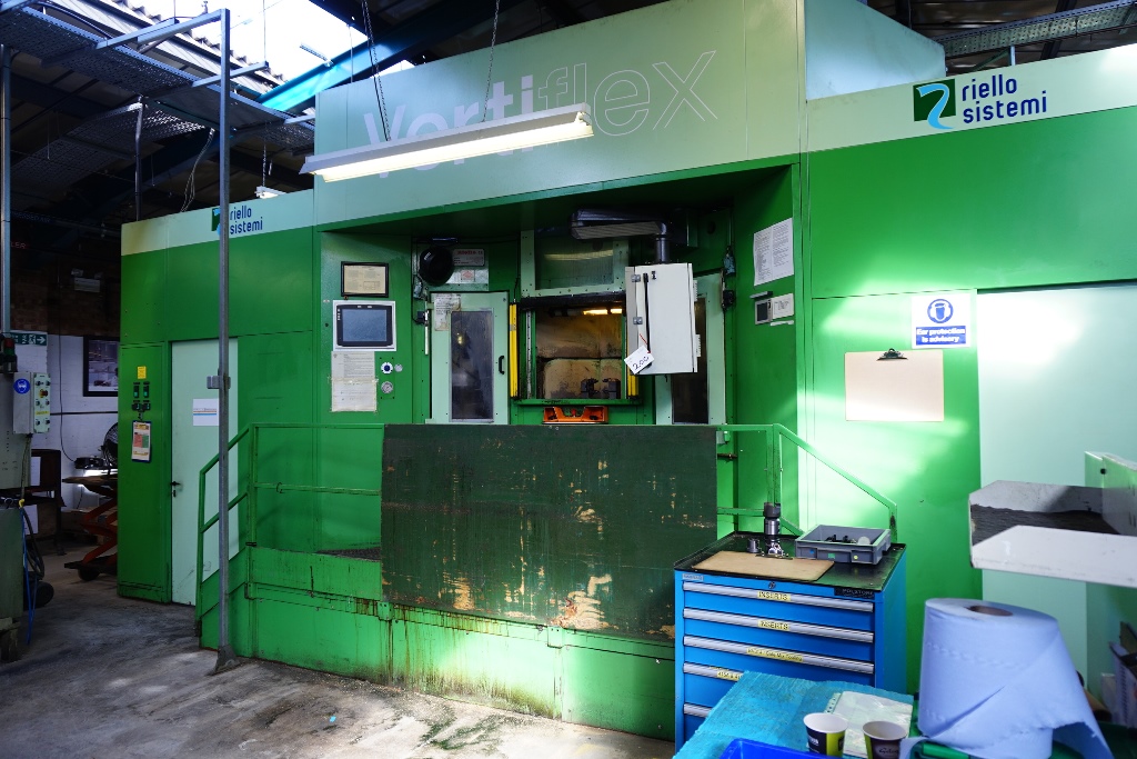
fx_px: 758
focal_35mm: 24
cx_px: 568
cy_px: 380
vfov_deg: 53.1
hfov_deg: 73.7
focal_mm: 16
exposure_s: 1/60
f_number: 4
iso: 125
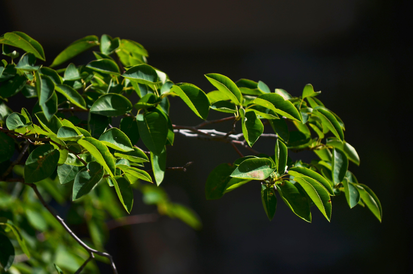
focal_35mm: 300
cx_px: 206
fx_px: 3435
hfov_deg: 6.9
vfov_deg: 4.6
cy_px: 137
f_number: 5.6
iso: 100
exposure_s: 1/1600
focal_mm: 200
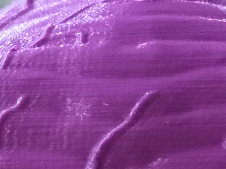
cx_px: 114
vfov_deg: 7.4
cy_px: 445
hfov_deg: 10.7
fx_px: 1208
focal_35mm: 185
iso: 125
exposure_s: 1/10
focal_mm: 4.15
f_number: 2.2
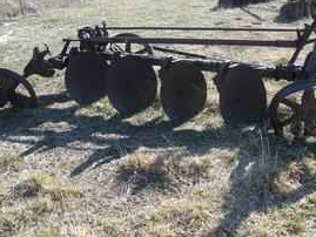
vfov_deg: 31.4
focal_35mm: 46
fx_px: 420
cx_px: 188
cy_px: 90
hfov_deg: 41.1
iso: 64
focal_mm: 6.3
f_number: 3.5
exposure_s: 1/185
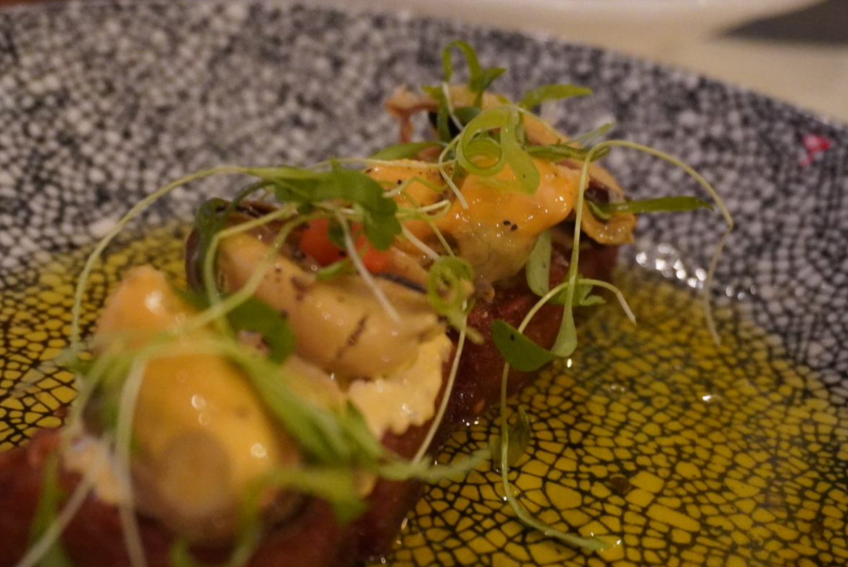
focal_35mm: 58
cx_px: 317
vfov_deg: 23.3
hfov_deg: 34.3
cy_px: 381
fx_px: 1367
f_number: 4.5
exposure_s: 1/13
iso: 6400
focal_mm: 28
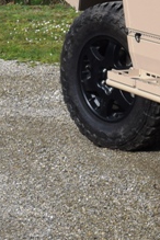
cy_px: 7
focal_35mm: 203
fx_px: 1355
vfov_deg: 10.0
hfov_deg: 6.3
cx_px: 445
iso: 200
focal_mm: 29
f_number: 10
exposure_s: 1/400
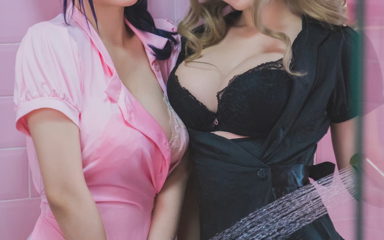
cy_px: 109
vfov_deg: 12.1
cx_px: 193
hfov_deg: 19.3
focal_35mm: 108
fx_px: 1130
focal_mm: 70
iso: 8000
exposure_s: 1/640
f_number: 2.8
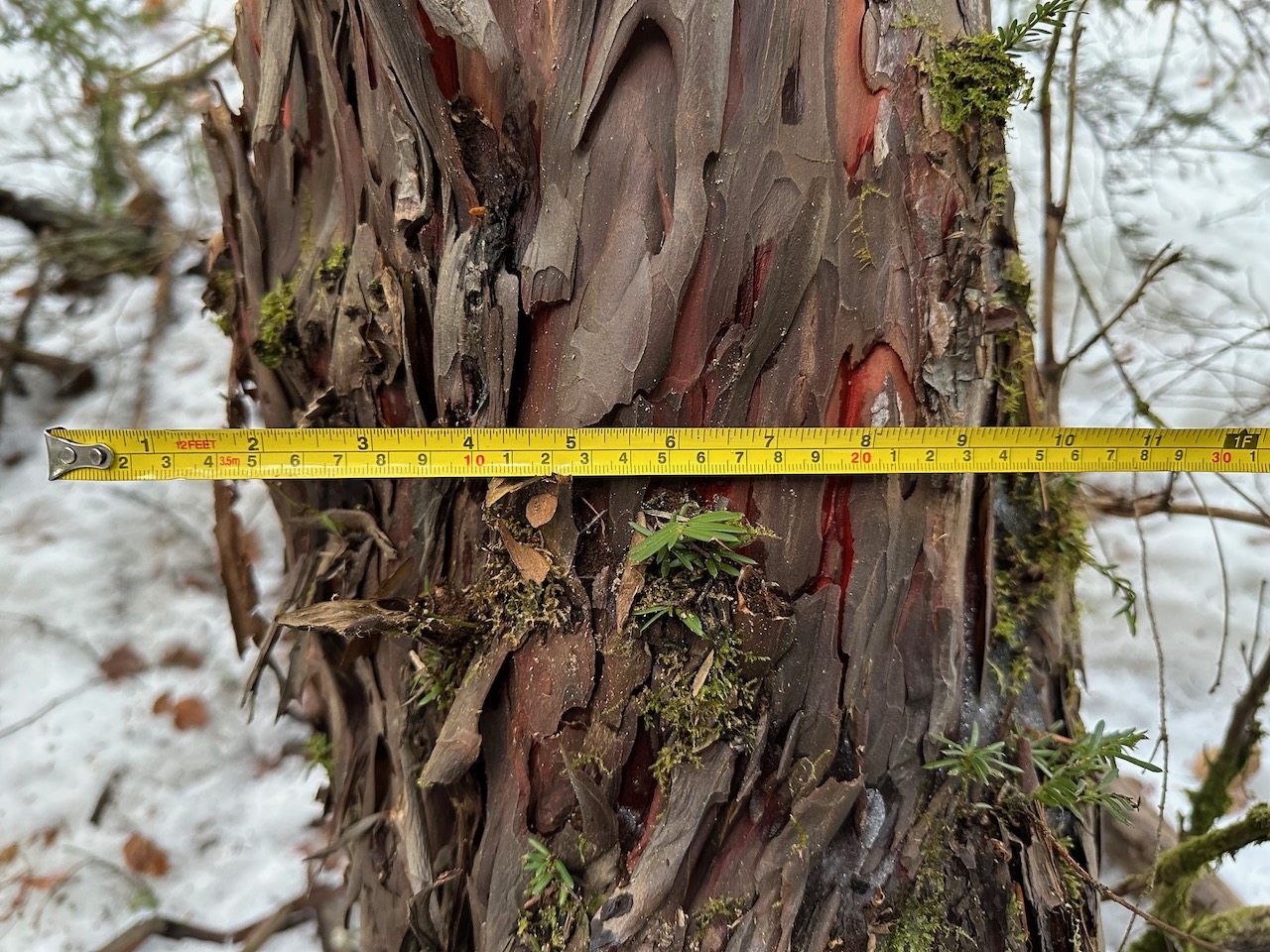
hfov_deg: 71.6
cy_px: 476
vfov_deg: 56.8
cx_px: 635
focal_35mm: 24
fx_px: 881
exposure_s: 1/60
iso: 500
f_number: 1.78
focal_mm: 6.86
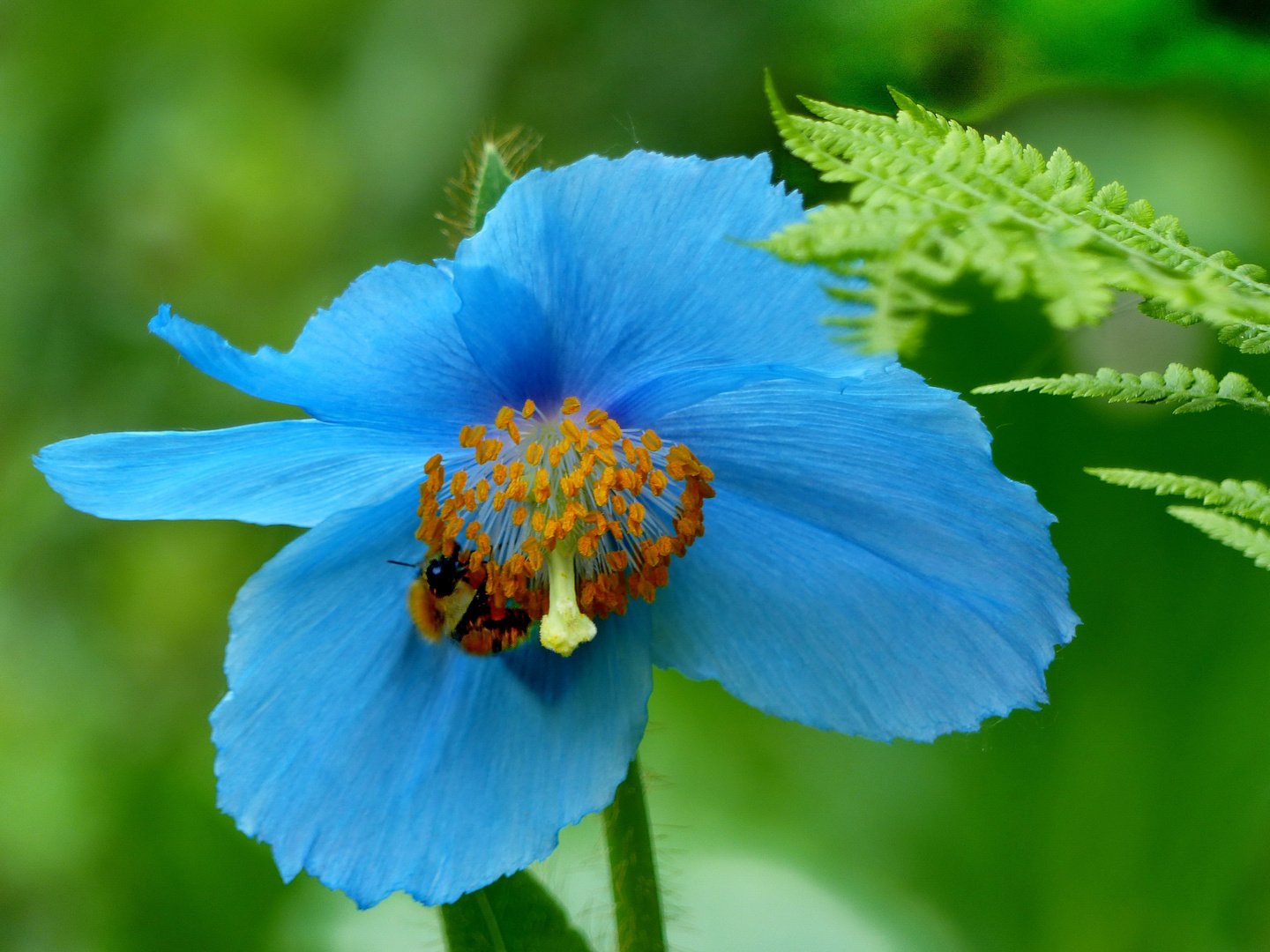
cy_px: 476
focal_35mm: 493
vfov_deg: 3.0
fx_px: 18087
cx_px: 635
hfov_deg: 4.0
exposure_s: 1/125
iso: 100
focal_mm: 88.7
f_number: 2.8
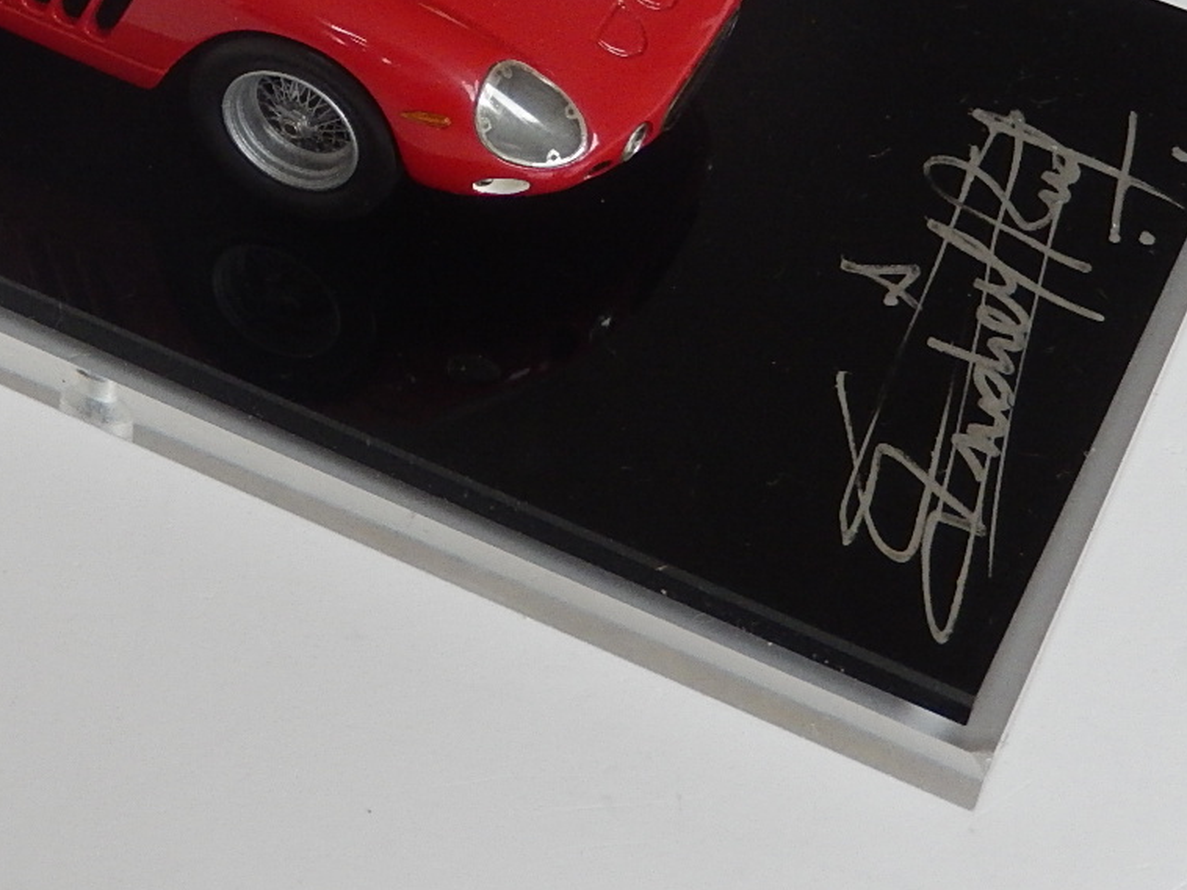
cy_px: 42
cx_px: 116
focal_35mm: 95
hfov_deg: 20.2
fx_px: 3257
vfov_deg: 15.3
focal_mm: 8.1
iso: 400
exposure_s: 1/50
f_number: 4.3
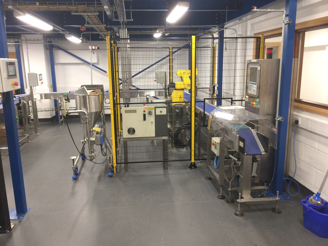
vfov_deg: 48.2
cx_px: 164
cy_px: 123
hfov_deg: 61.7
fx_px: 275
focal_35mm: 29
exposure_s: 1/33
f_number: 2.2
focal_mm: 4.15
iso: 100
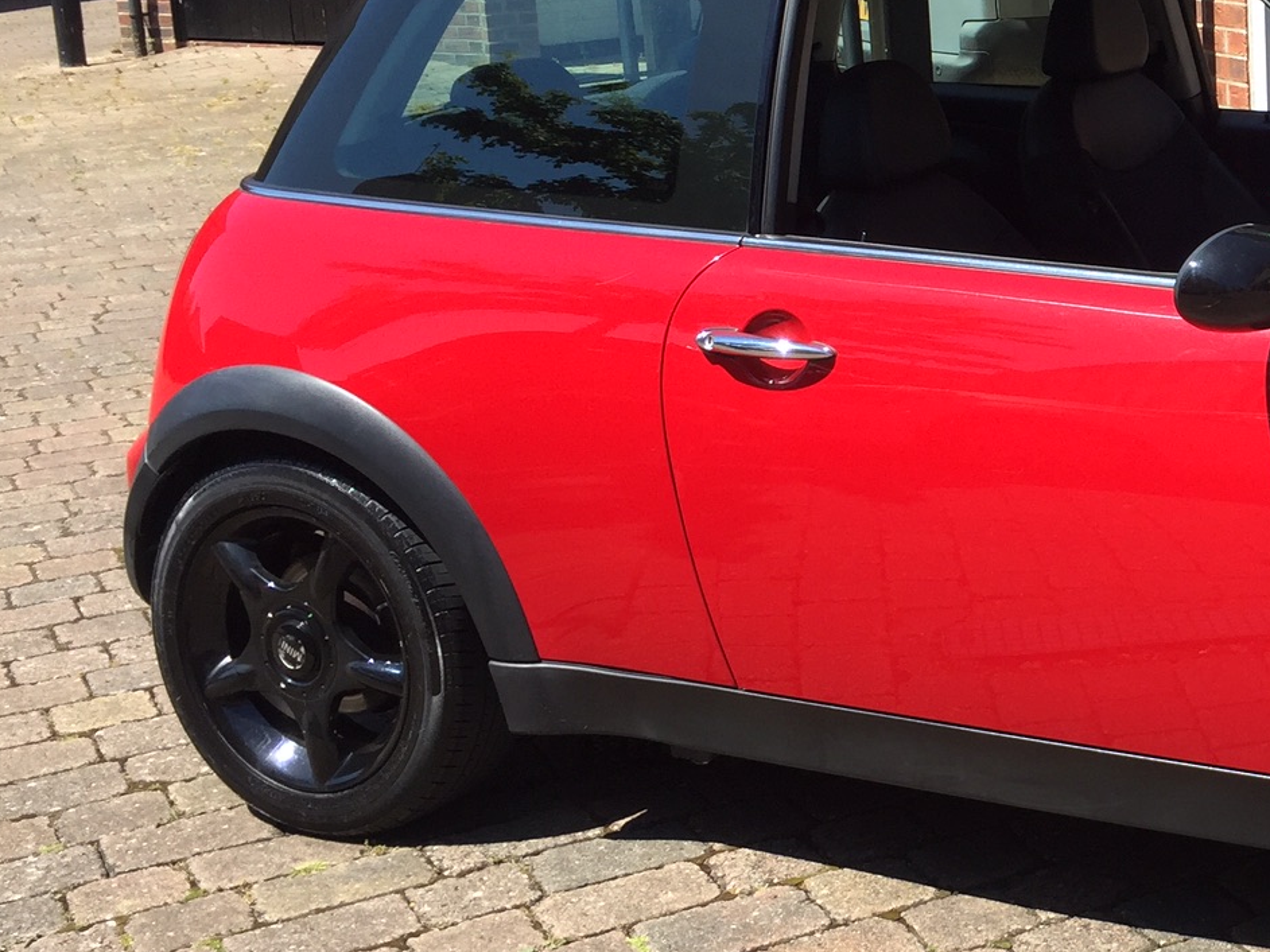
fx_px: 2311
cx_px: 1348
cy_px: 272
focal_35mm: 63
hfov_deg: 28.3
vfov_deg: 23.1
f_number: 2.2
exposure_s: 1/791
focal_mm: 4.15
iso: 32
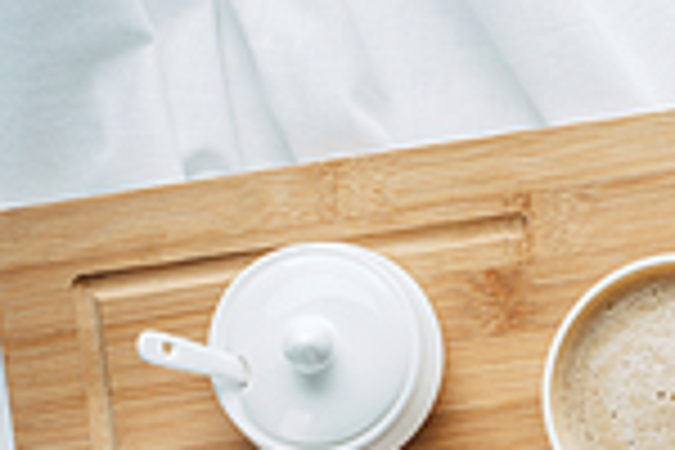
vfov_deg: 8.2
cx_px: 868
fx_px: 3131
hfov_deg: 12.0
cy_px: 504
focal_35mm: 167
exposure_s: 1/160
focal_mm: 50
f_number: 11
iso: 100
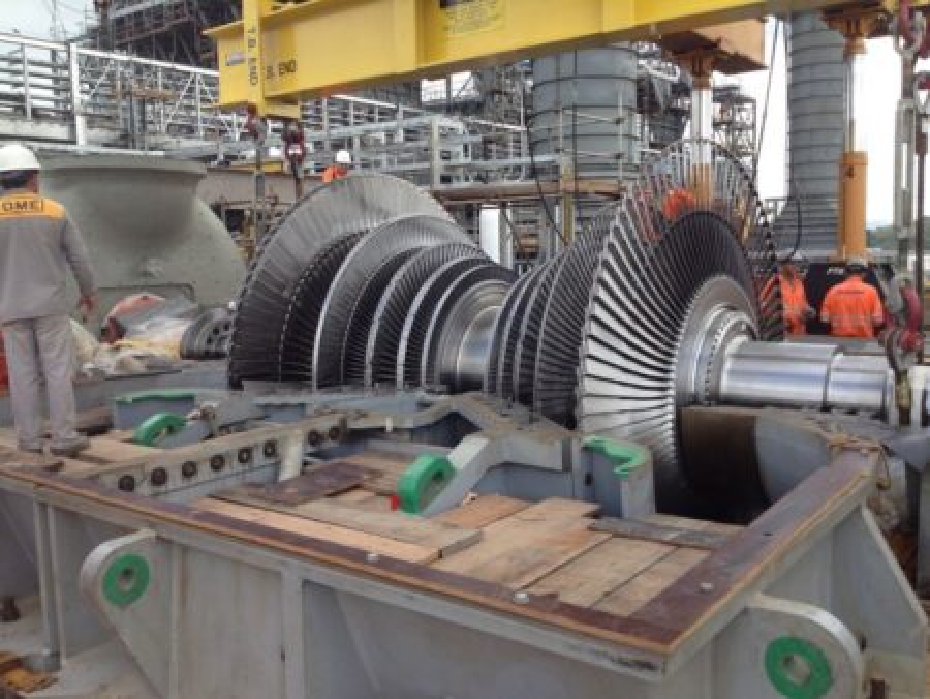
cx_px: 465
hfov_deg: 52.6
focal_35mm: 35
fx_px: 941
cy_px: 350
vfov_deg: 40.7
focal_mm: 4.28
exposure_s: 1/349
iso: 50
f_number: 2.4
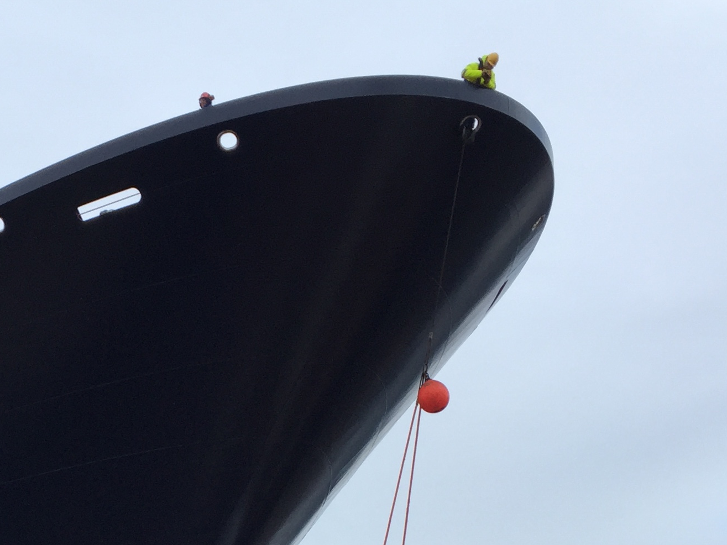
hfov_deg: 26.3
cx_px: 91
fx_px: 1512
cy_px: 643
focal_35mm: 72
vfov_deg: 19.3
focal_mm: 4.15
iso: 32
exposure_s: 1/898
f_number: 2.2
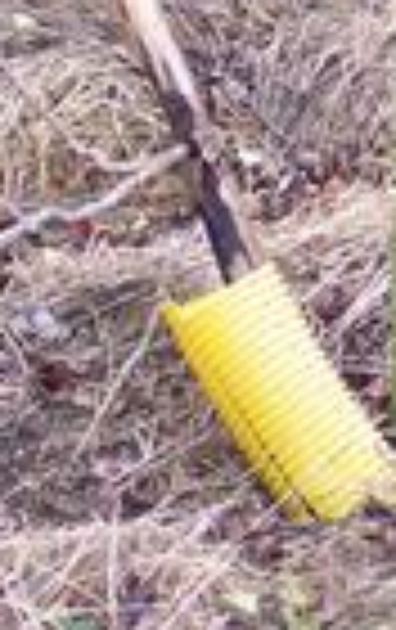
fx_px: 6002
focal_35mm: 349
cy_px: -61
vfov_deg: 6.0
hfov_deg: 3.8
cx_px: 146
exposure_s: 1/125
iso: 140
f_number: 4.8
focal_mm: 21.3
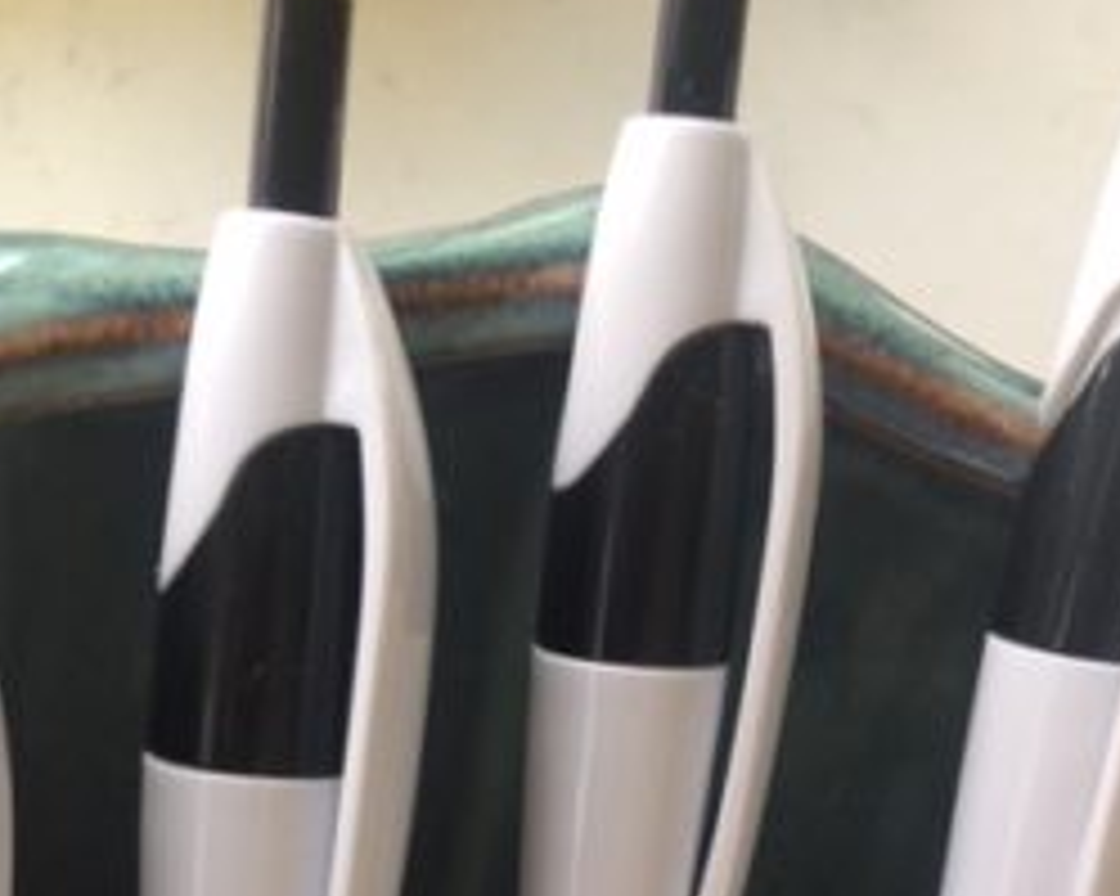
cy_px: 1173
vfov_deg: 21.8
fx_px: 2087
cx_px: 427
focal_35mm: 63
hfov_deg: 29.9
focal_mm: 4.15
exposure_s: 1/60
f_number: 2.2
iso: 25
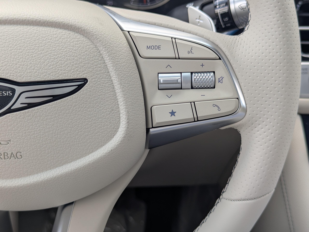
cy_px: 116
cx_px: 154
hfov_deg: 39.7
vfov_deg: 30.3
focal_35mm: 48
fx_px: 428
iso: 41
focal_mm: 6.81
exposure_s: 1/279
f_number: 1.85
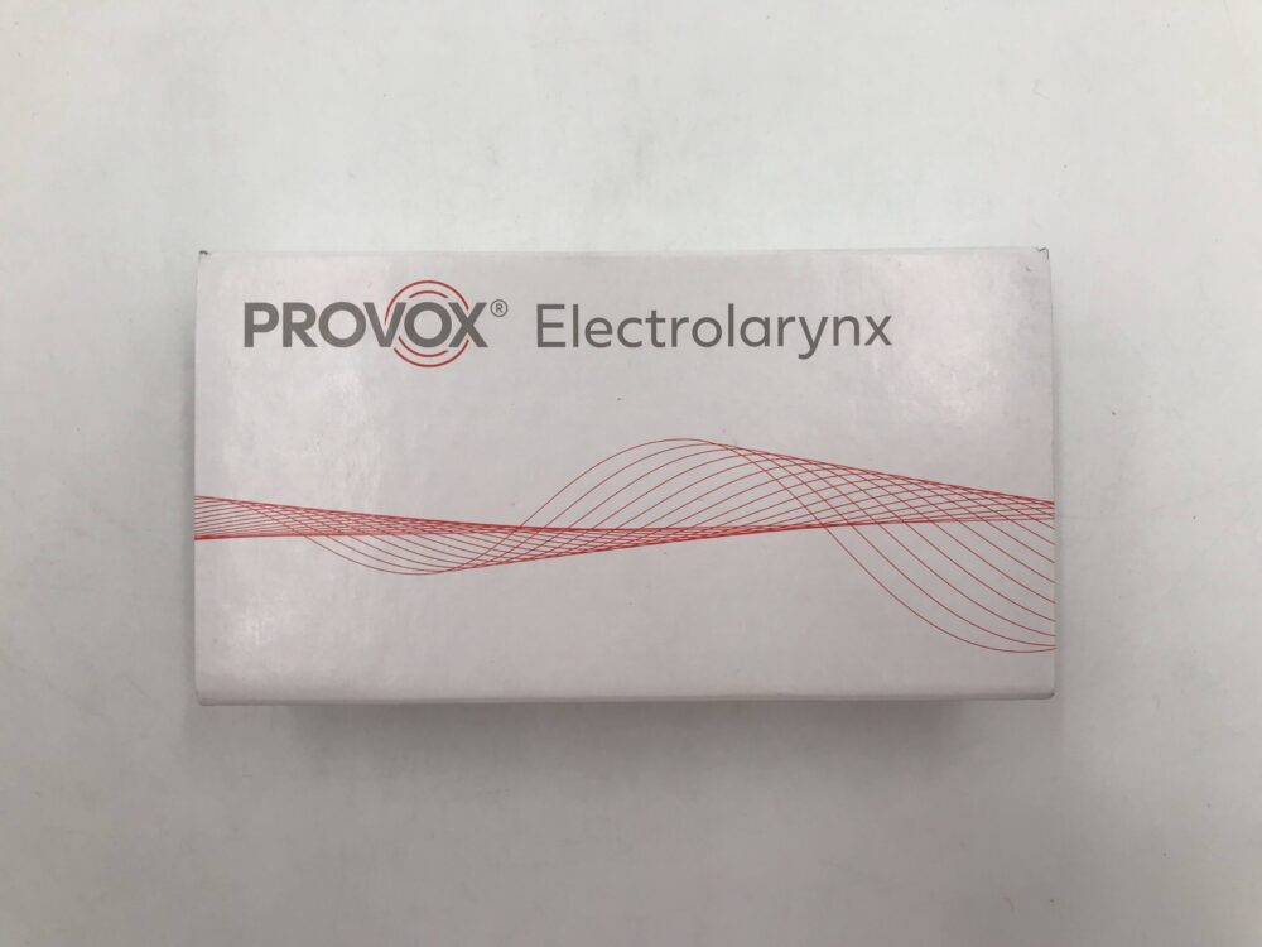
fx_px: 1021
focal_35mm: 28
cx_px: 631
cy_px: 474
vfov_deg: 49.7
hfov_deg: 63.4
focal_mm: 3.99
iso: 20
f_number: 1.8
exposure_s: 1/168
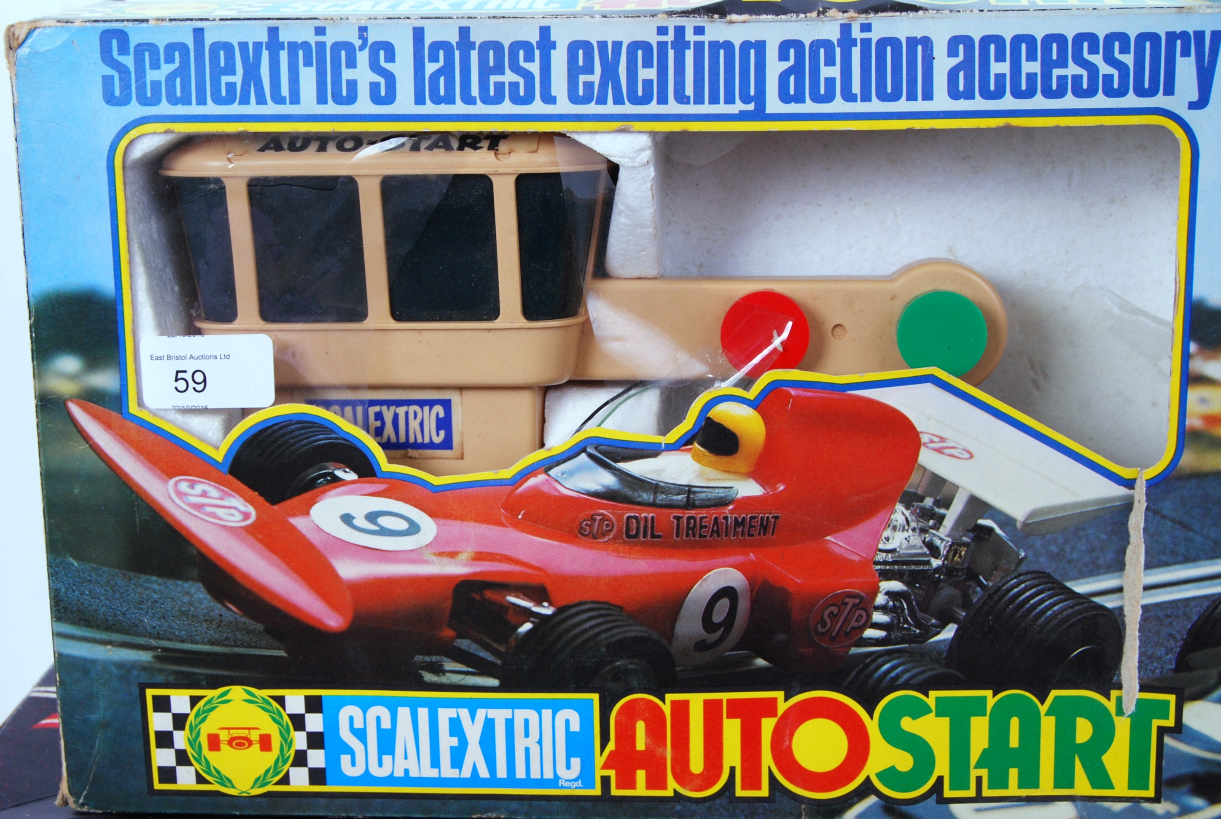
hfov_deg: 35.0
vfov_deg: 23.9
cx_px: 610
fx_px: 1937
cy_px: 410
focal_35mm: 57
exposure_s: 1/40
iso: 400
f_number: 9
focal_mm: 38
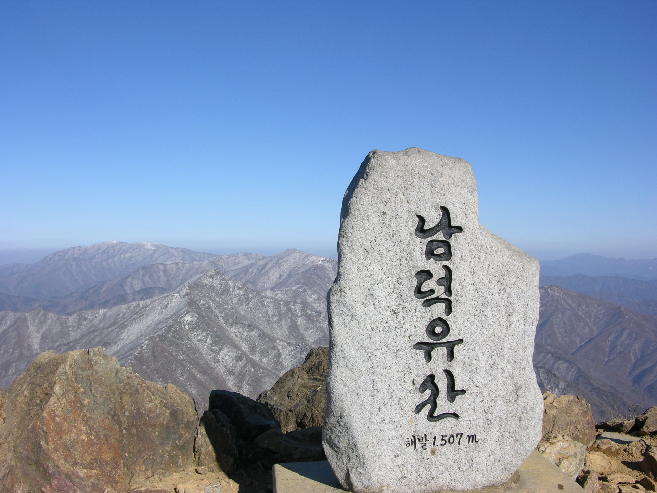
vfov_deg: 40.7
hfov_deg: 52.6
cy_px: 246
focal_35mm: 35
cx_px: 328
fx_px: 664
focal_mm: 9
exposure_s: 1/220
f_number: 7.1
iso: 50
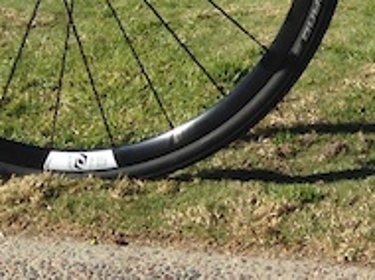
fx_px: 1504
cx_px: 521
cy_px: -288
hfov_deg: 13.6
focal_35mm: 139
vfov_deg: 9.9
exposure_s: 1/1355
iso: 50
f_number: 2.4
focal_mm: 4.12
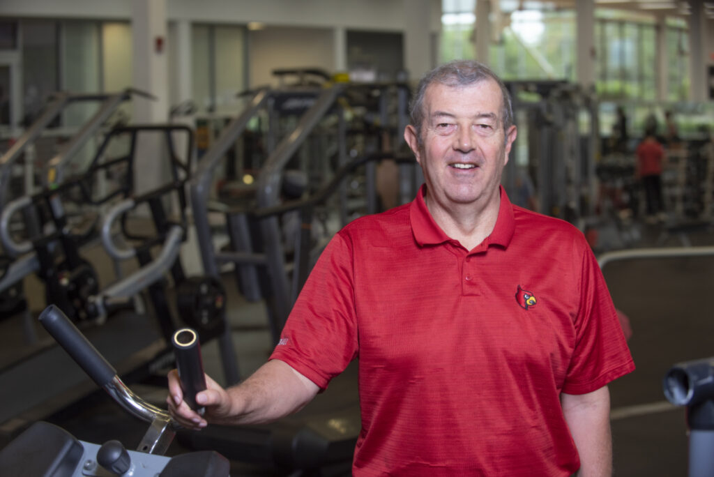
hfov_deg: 28.8
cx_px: 357
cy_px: 238
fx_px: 1389
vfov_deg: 19.5
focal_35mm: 70
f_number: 4.5
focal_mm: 70
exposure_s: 1/160
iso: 800
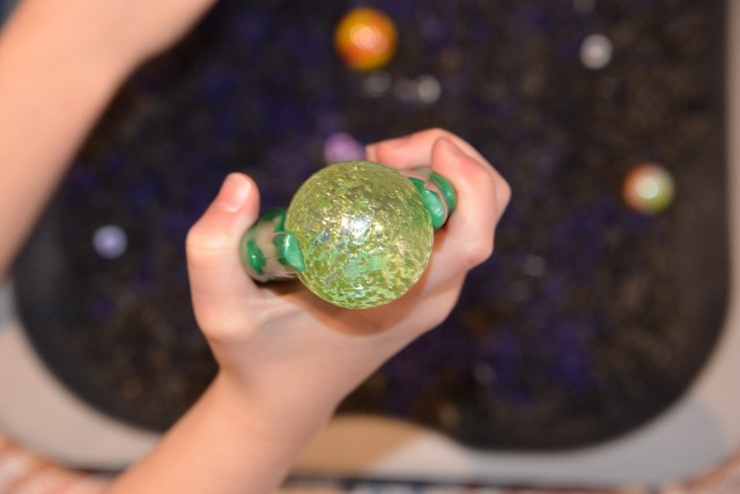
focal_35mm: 112
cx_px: 370
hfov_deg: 18.3
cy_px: 247
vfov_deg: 12.2
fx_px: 2303
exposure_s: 1/80
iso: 5000
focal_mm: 112
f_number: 8
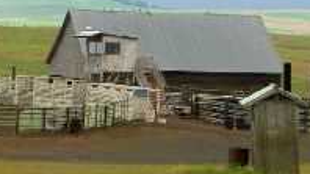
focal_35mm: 291
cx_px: -210
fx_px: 2390
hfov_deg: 7.3
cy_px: 146
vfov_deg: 4.2
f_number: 3.8
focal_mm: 13.7
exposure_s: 1/320
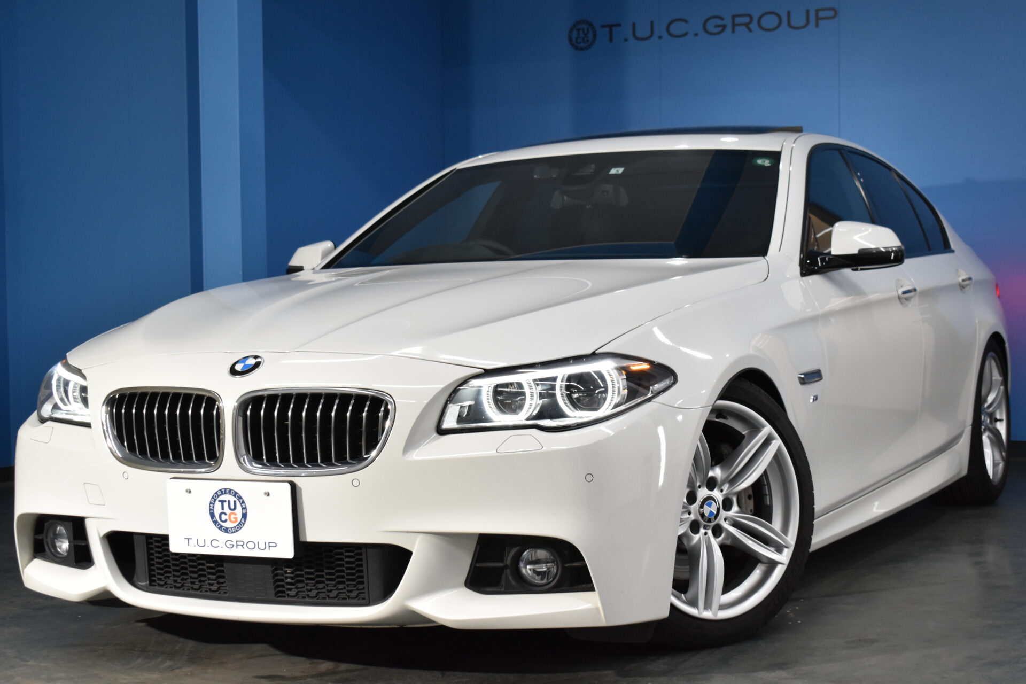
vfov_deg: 22.6
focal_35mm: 60
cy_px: 342
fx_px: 1710
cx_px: 513
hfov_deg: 33.4
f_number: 5
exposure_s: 1/60
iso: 1100
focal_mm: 40
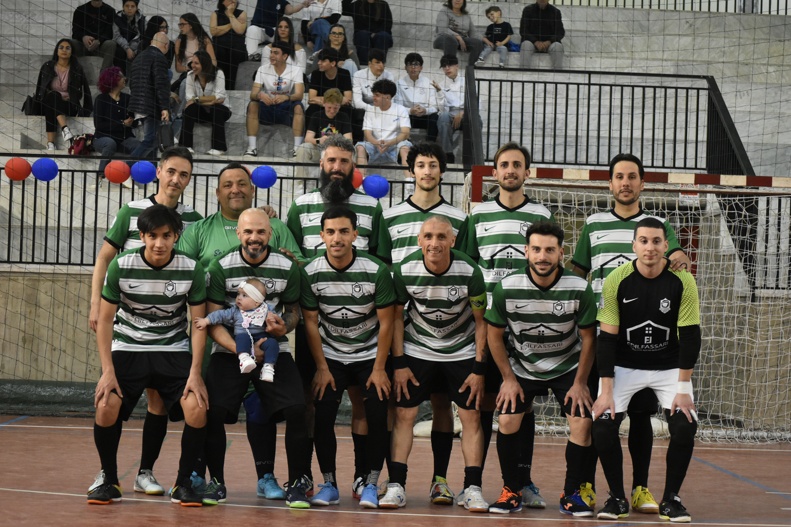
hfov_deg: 20.9
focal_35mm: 98
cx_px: 396
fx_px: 2142
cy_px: 264
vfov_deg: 14.0
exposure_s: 1/250
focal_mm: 65
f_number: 4.2
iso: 3200
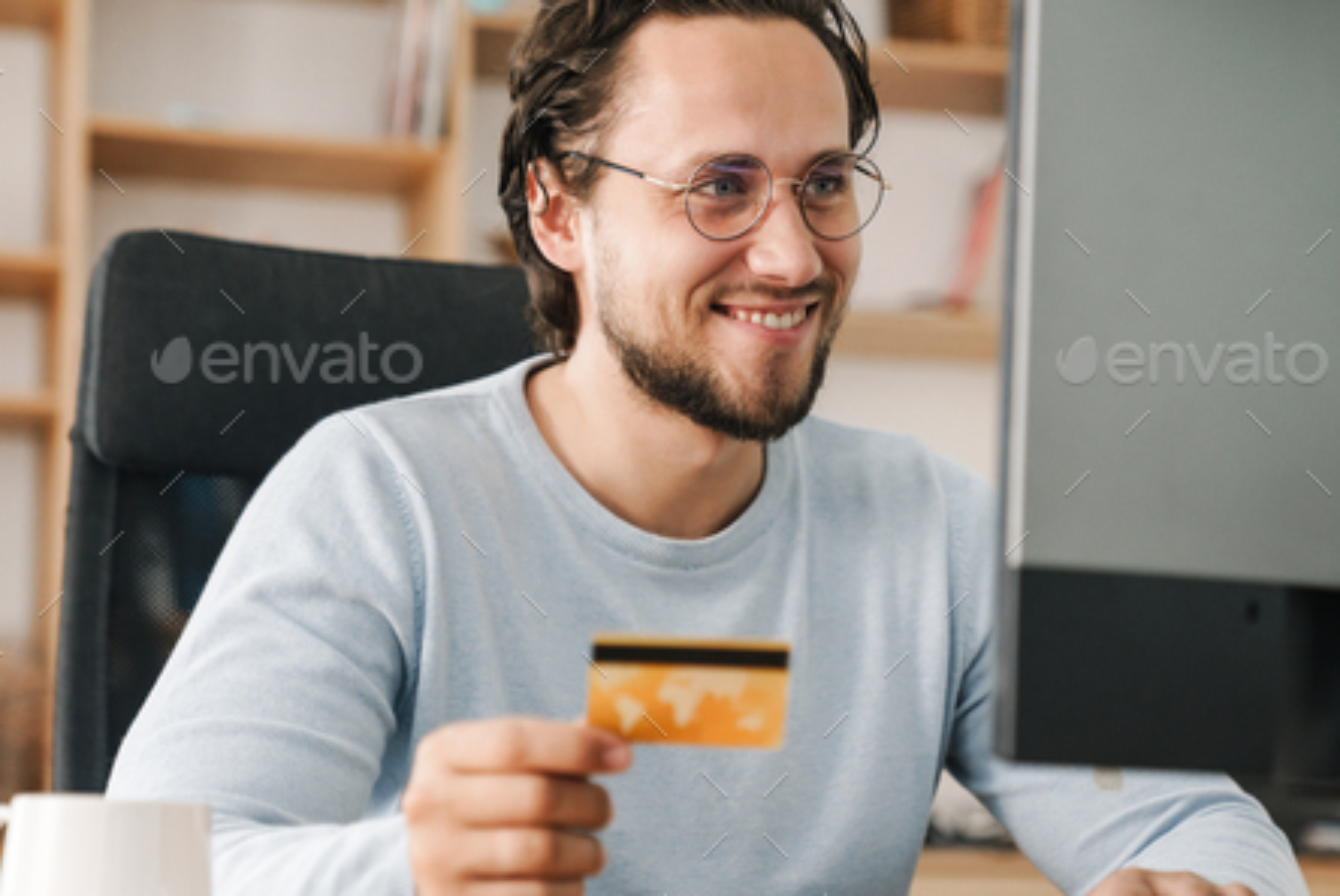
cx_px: 730
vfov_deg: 14.7
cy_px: 504
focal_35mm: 93
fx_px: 3465
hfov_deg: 21.9
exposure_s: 1/125
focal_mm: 70
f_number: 2.8
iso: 1250
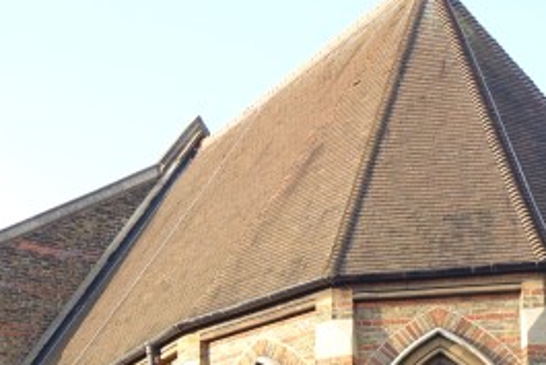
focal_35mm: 136
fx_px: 2064
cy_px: 541
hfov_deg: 15.0
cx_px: 84
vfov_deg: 9.8
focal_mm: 13.1
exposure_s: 1/200
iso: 125
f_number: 3.5
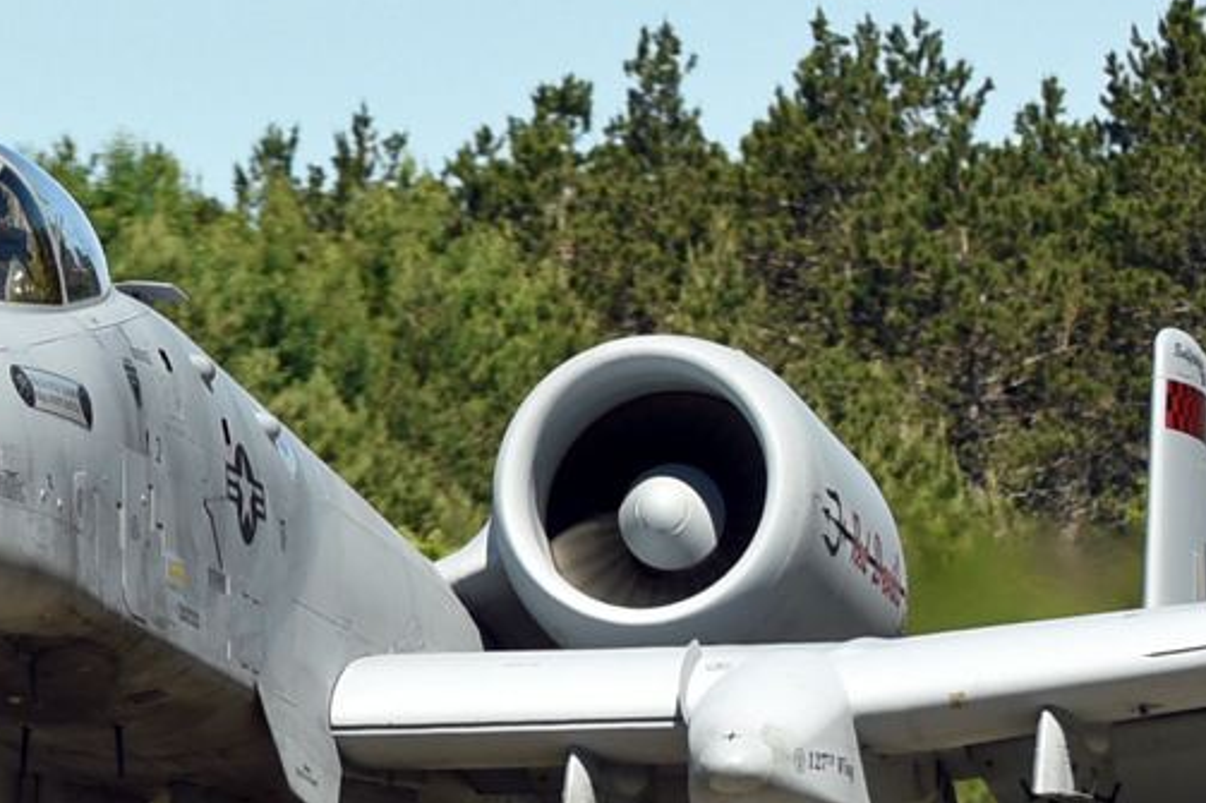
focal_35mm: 376
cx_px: 278
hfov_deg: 5.5
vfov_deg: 3.7
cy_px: 326
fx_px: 12591
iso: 100
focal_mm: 105
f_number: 6.3
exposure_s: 1/400
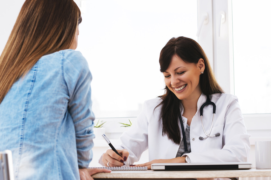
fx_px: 564
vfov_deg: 18.2
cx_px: 136
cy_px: 90
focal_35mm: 75
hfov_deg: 27.0
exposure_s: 1/160
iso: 100
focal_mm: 50
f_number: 4
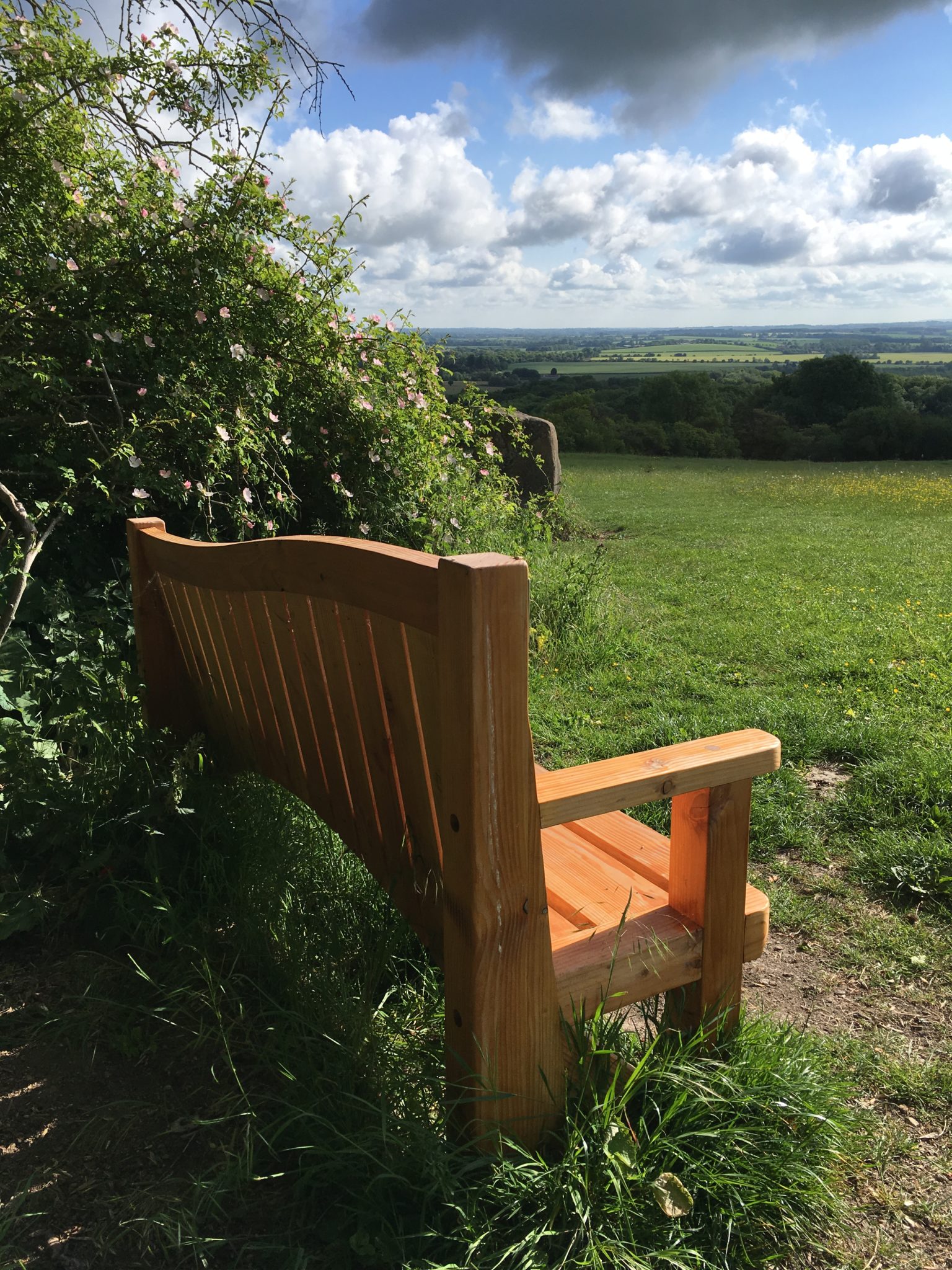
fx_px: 1063
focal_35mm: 29
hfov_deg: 48.2
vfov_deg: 61.7
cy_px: 635
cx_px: 476
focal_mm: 4.15
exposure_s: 1/1603
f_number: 2.2
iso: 25
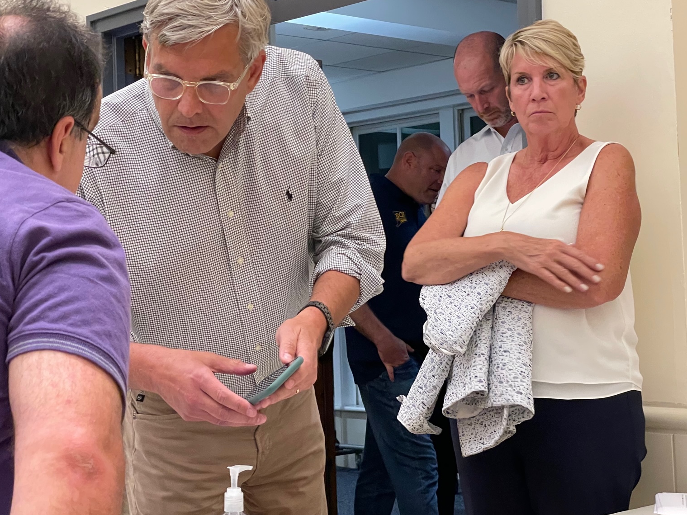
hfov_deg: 28.1
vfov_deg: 21.3
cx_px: 257
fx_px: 1369
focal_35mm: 69
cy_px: 222
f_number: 2
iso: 250
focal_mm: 6
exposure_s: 1/60
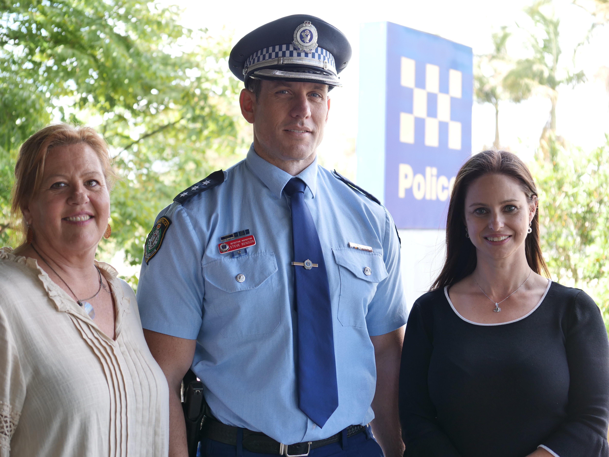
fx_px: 1232
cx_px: 304
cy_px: 228
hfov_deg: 27.8
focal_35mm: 70
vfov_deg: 21.0
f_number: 2.8
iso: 200
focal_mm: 35
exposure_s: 1/200
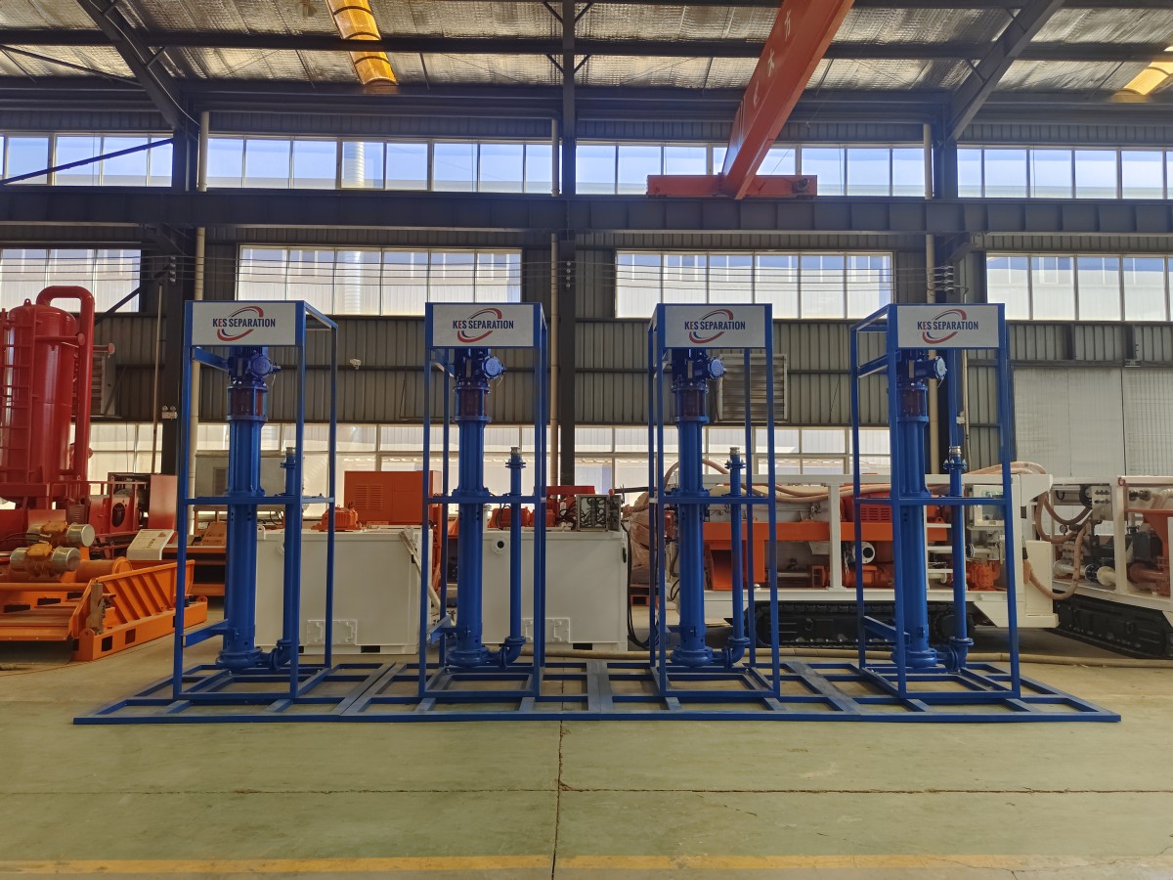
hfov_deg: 73.9
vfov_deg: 58.9
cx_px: 586
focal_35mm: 23
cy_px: 440
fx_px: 779
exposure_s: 1/100
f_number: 1.88
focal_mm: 5.56
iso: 194
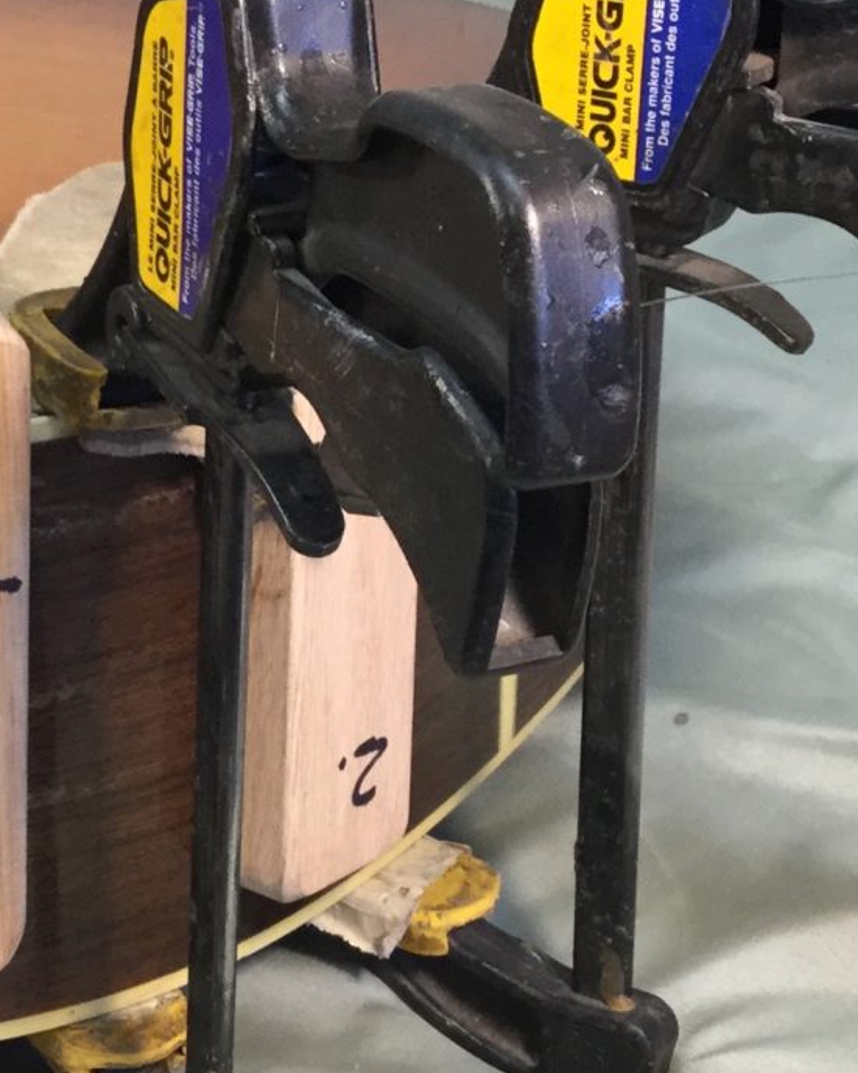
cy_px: 587
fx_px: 2857
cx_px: 262
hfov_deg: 17.0
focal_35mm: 90
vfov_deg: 21.3
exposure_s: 1/30
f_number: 2.4
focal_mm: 3.3
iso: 80
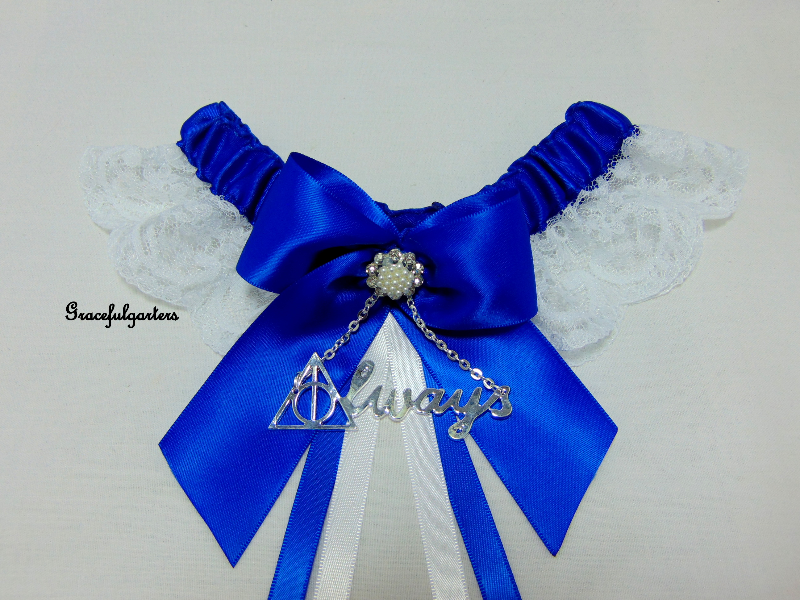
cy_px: 300
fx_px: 763
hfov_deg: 55.4
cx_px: 400
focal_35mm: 33
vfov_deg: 42.9
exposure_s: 1/80
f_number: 3.2
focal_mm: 5.8
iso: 80
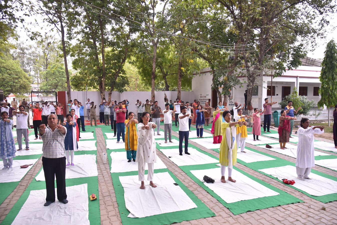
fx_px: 225
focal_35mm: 24
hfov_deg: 73.7
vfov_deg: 53.2
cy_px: 112
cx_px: 168
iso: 640
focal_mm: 24
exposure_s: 1/200
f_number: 5.6
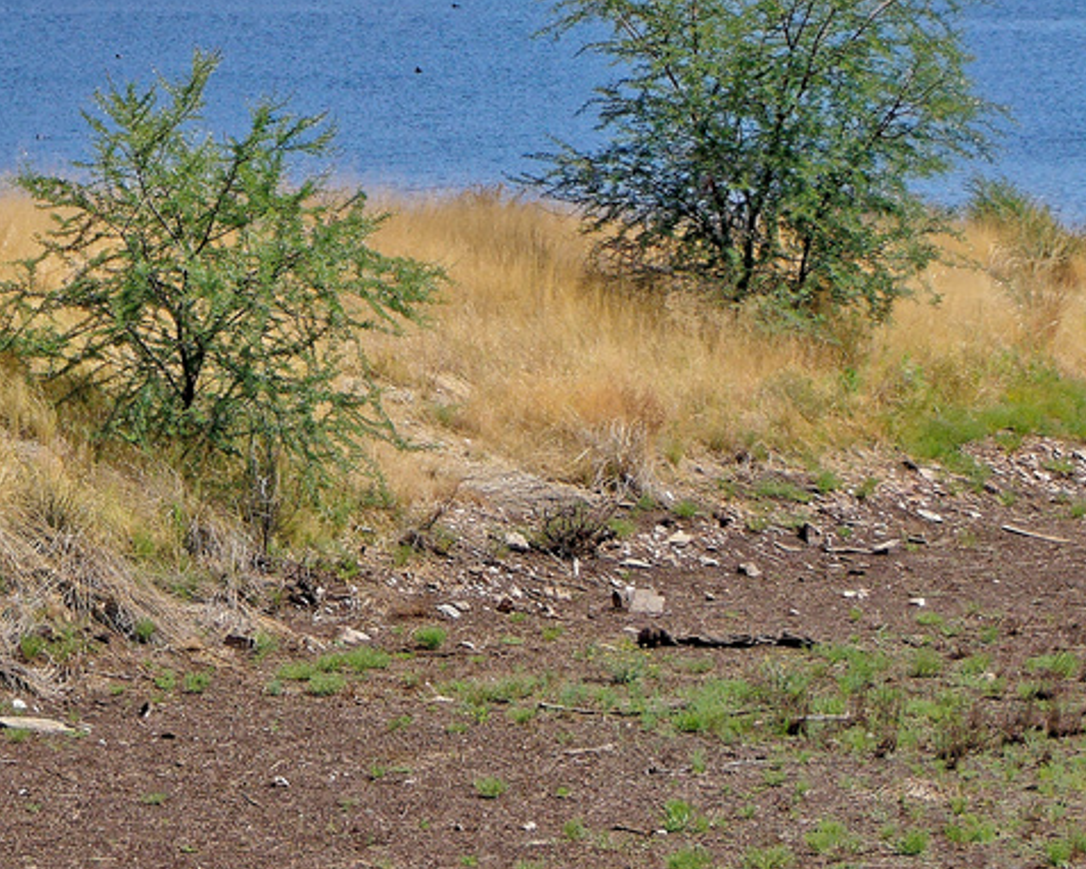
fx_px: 7781
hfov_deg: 7.9
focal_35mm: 242
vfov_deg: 6.3
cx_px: -88
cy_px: -296
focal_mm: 27.9
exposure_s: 1/640
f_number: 6.3
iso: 125
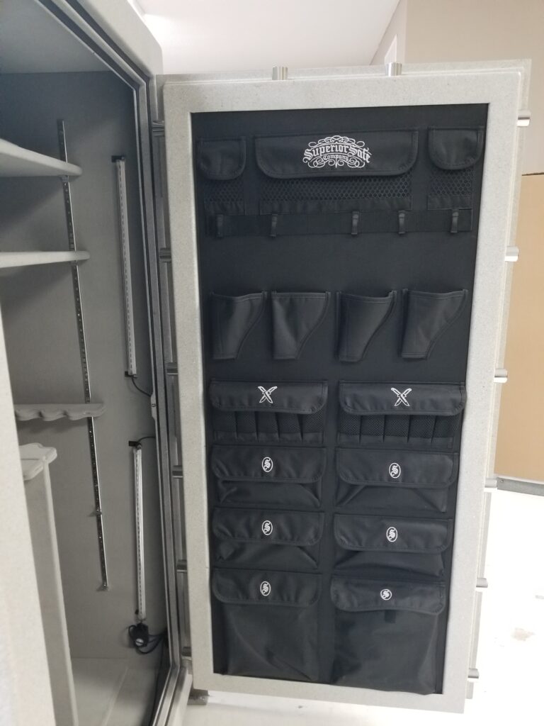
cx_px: 272
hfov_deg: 53.1
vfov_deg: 67.3
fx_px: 545
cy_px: 363
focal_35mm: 26
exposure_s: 1/60
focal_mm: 4.3
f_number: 1.7
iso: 500
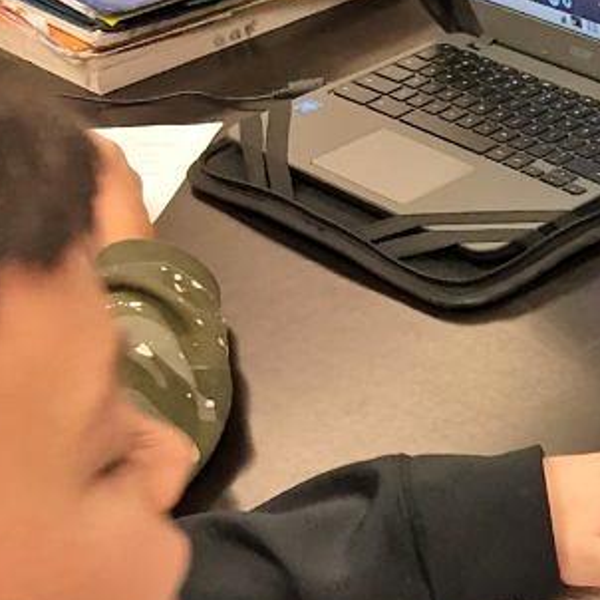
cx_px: 922
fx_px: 1706
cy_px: 594
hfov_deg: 17.7
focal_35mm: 87
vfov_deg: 19.4
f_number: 2.2
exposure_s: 1/30
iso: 100
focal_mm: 4.15
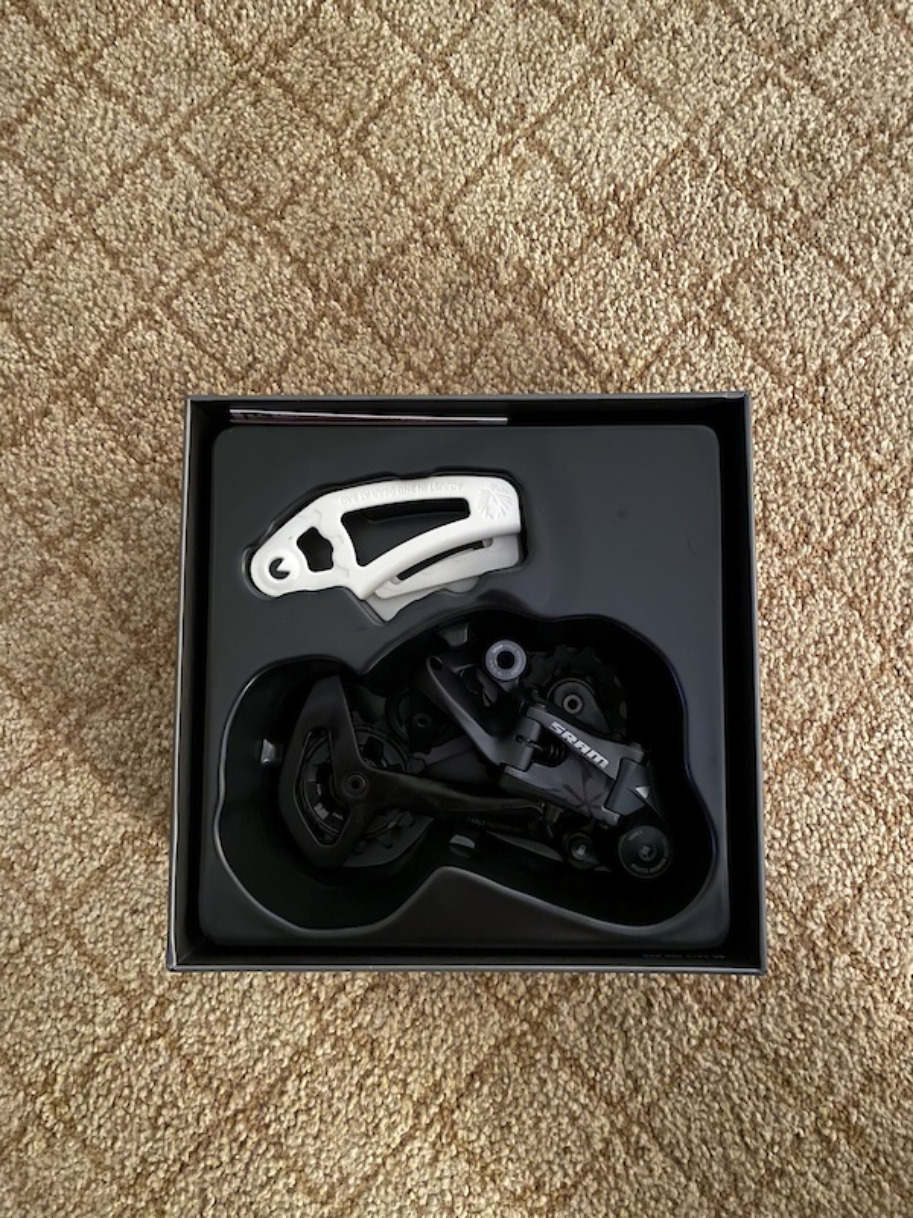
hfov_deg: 53.1
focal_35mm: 26
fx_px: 914
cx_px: 456
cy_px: 609
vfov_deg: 67.3
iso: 2000
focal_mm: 4.2
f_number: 1.6
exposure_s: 1/7
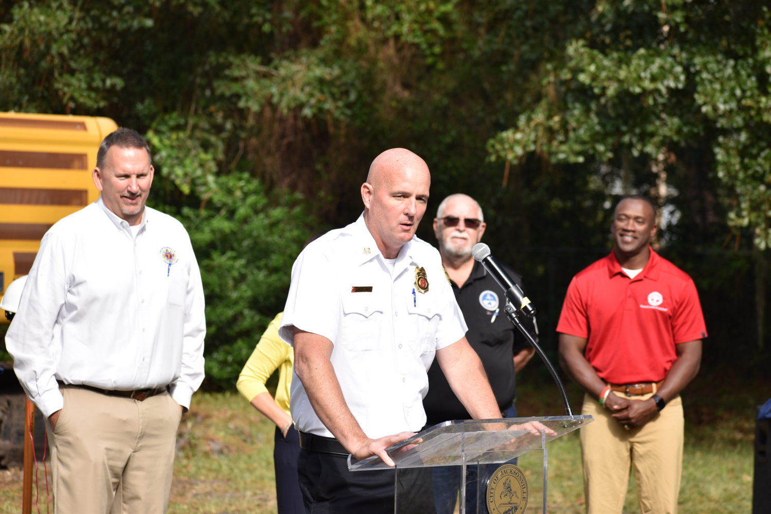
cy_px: 257
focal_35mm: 153
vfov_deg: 9.0
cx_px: 386
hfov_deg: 13.4
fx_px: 3278
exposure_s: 1/400
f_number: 4.8
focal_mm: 102
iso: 100
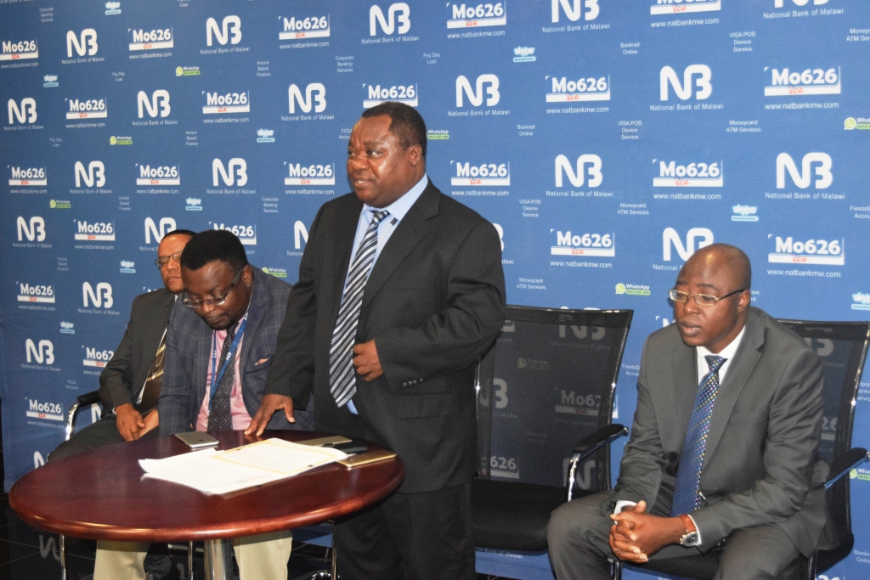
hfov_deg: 35.0
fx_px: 1378
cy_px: 290
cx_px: 435
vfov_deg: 23.8
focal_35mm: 57
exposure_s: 1/60
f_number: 4.8
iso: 3200
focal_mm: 38
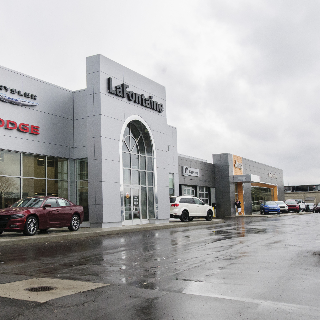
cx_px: 119
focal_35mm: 41
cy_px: 159
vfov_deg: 41.3
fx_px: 425
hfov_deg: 40.9
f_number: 7.1
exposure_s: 1/160
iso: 640
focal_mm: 21
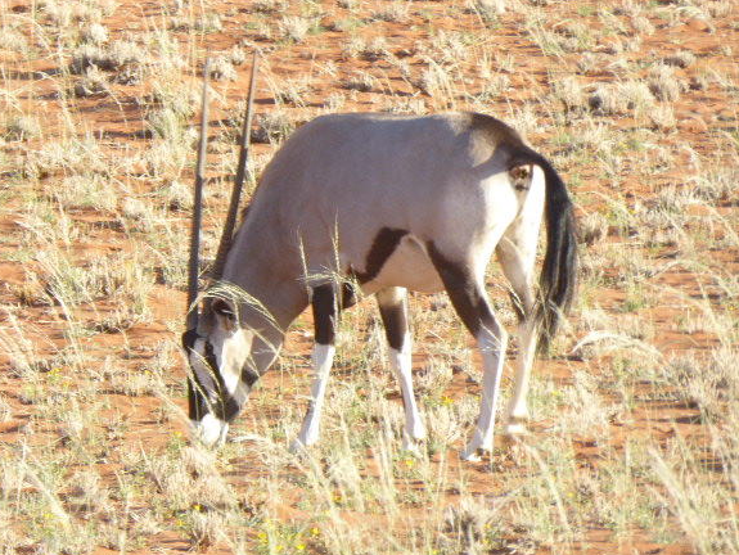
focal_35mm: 754
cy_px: 294
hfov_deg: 2.6
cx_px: 392
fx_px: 16107
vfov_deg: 2.0
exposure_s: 1/60
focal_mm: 121.5
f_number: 8
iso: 100
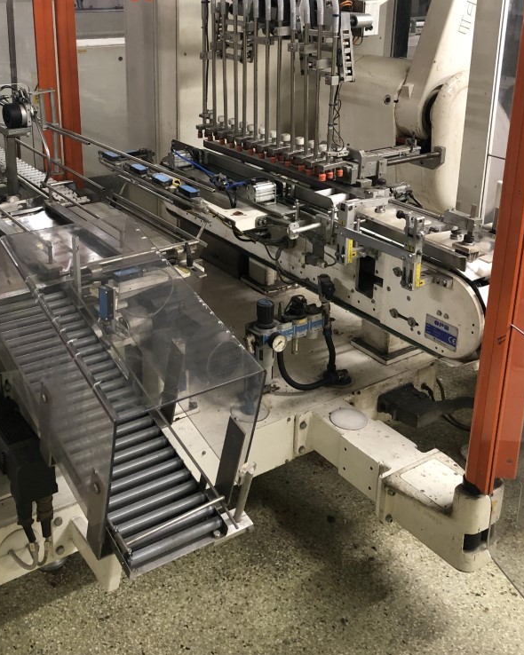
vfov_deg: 44.9
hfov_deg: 37.1
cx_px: 191
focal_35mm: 40
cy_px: 202
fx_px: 776
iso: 64
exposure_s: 1/17
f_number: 1.8
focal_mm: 4
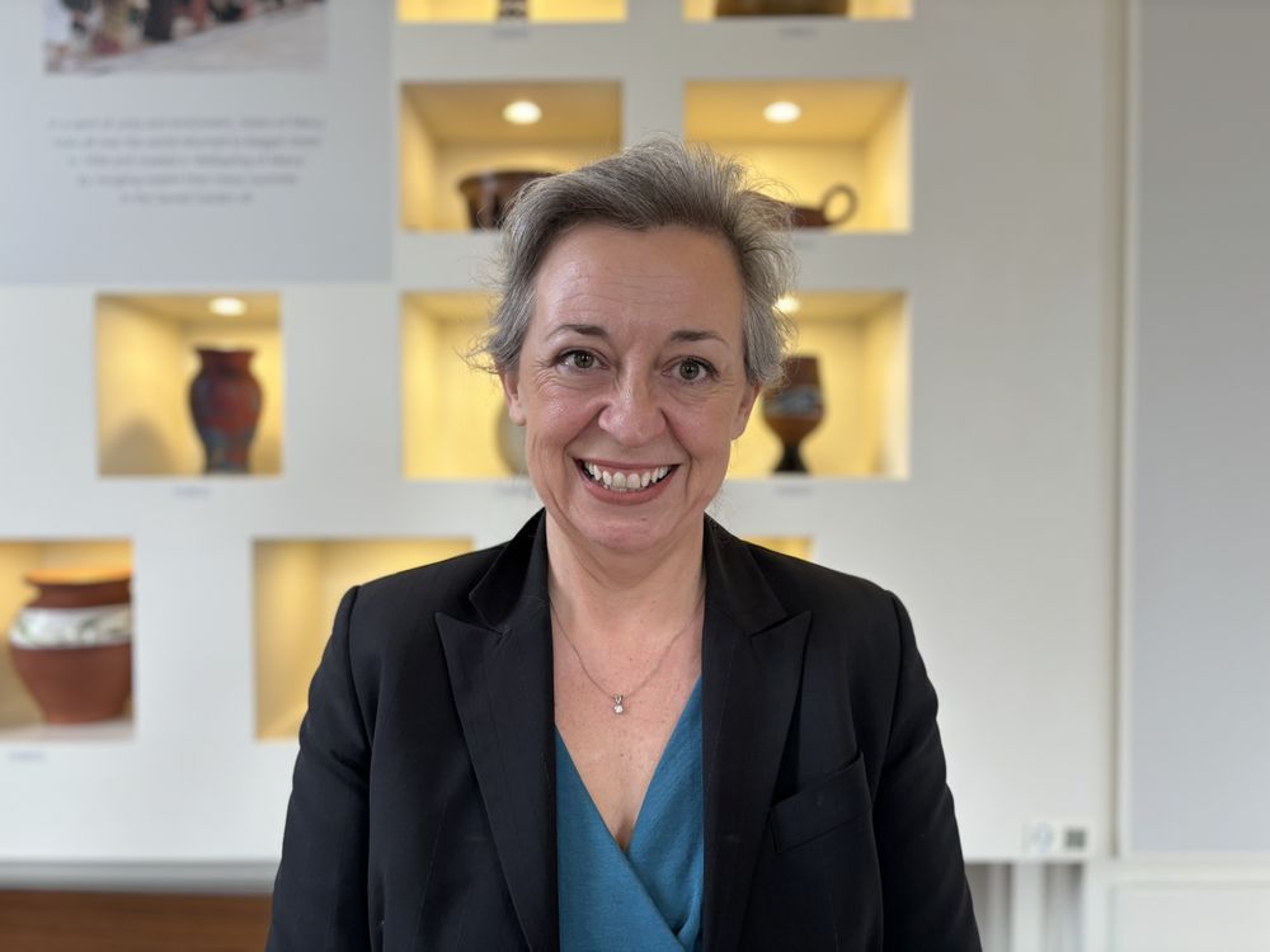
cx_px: 635
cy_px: 476
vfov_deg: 53.1
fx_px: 954
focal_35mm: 26
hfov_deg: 67.3
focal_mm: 5.96
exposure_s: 1/100
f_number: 1.6
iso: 125
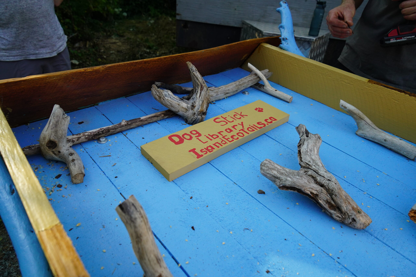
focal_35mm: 24
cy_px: 138
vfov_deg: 53.1
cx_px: 208
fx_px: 277
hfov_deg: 73.7
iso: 1600
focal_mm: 24
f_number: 5.6
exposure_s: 1/400
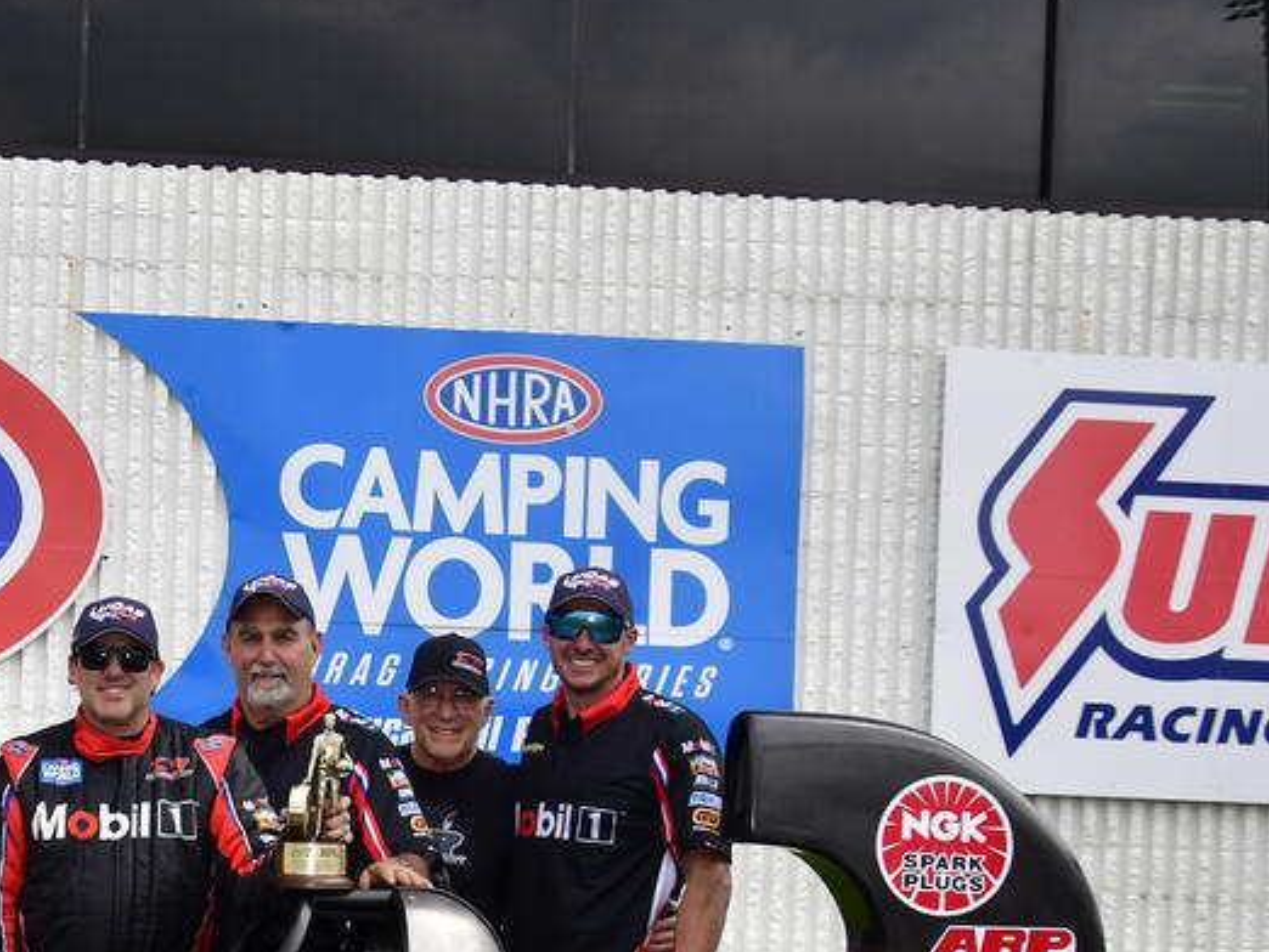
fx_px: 2677
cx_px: -168
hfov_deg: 24.6
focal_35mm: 73
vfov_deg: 19.7
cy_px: 900
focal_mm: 21
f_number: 5
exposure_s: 1/640
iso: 400
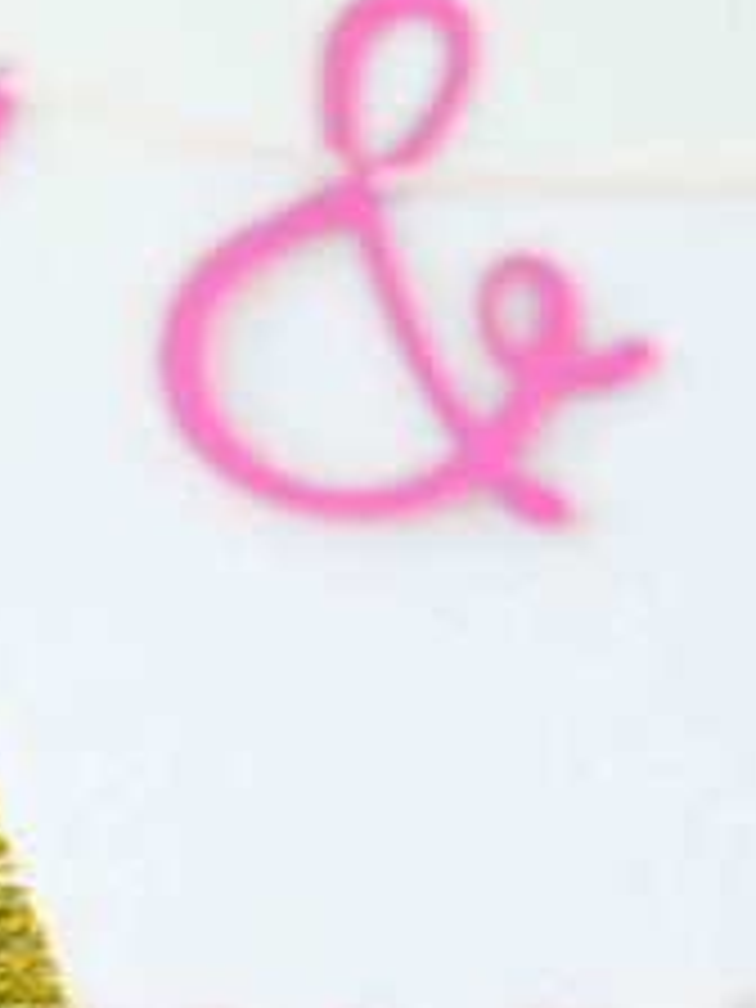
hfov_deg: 7.2
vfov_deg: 9.5
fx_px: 5909
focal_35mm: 203
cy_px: 1552
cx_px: -486
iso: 200
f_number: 4
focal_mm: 35
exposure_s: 1/50
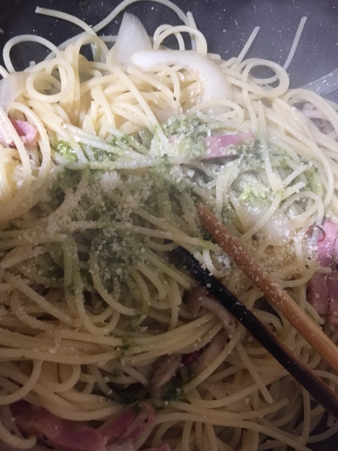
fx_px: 391
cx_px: 168
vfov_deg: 60.0
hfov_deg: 46.8
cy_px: 229
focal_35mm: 30
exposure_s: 1/15
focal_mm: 4.15
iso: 250
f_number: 2.2
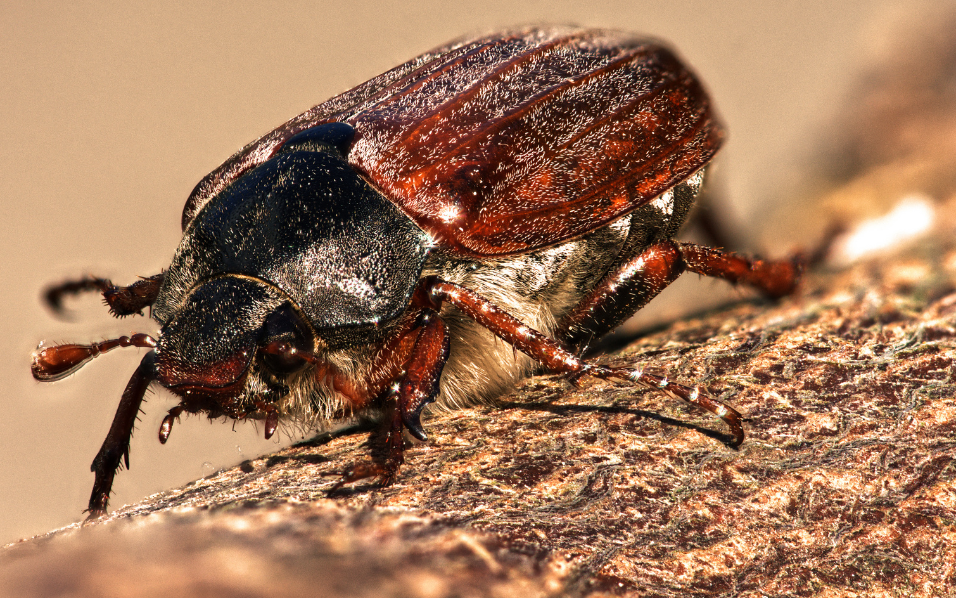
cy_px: 287
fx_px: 6409
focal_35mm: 246
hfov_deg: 8.5
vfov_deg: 5.3
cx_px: 464
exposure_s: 1/2000
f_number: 8
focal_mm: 150
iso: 500
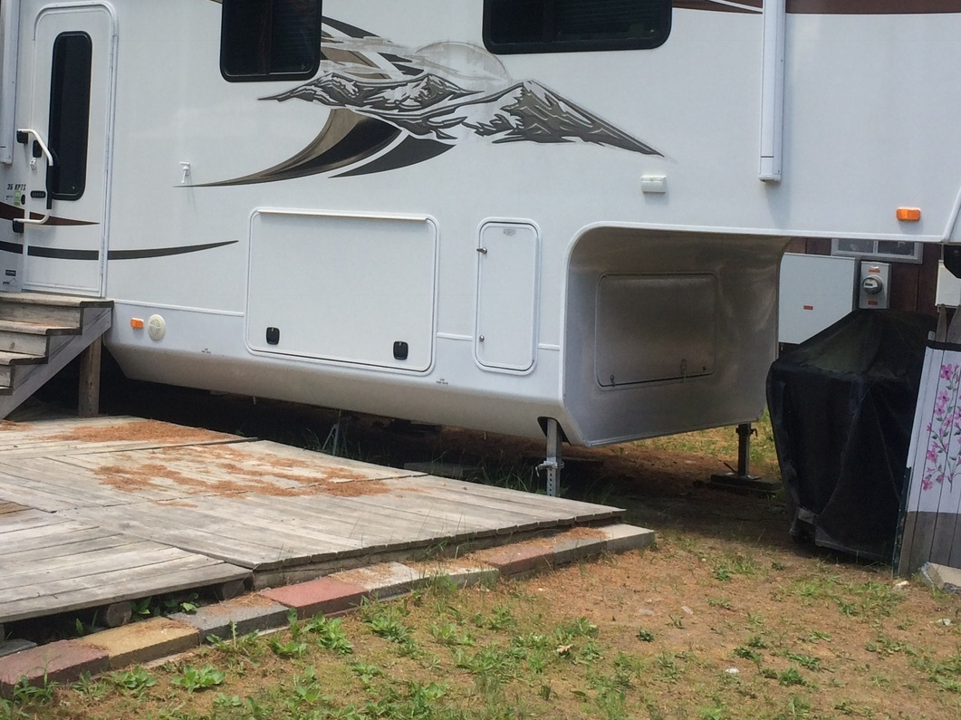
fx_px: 1554
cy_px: 156
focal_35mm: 56
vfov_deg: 25.7
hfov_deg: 34.2
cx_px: 361
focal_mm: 4.15
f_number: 2.2
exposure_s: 1/578
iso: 32
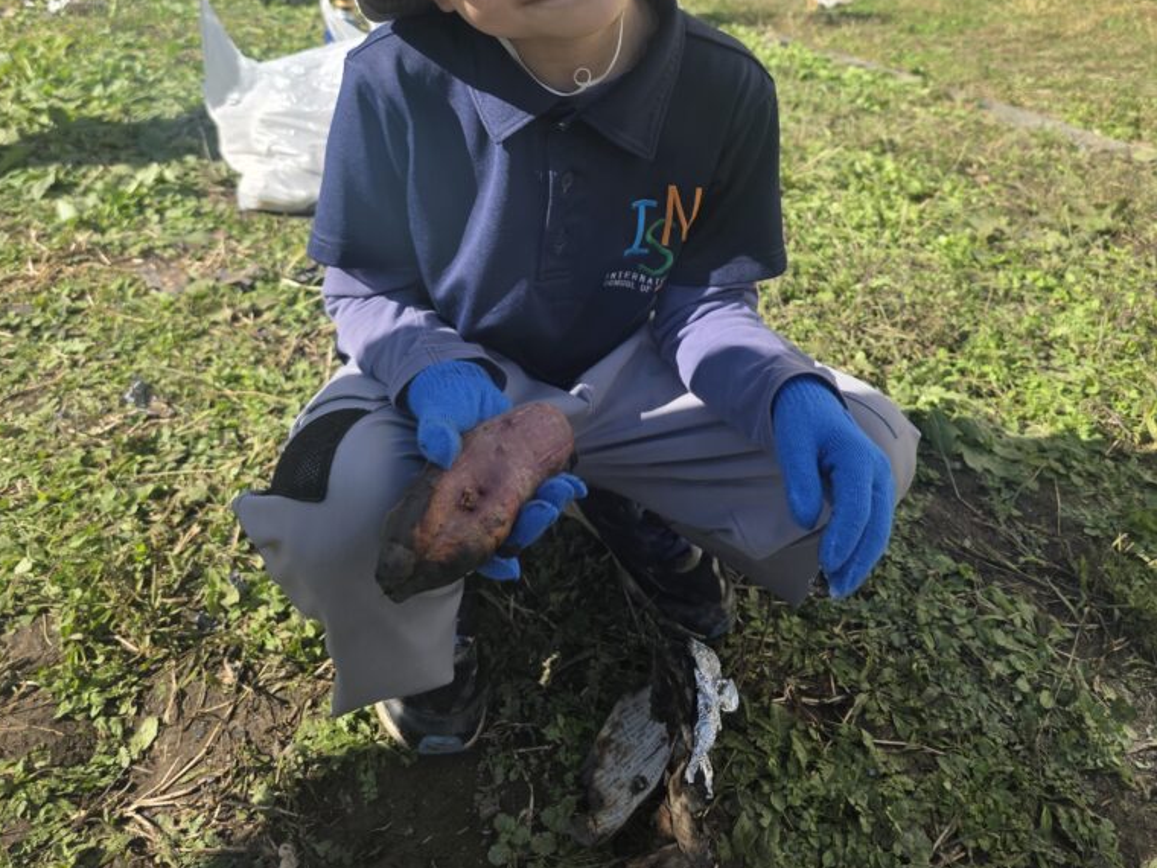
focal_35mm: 31
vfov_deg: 42.9
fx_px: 1036
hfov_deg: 58.4
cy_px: 146
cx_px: 574
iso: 80
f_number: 1.7
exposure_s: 1/3483
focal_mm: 6.3
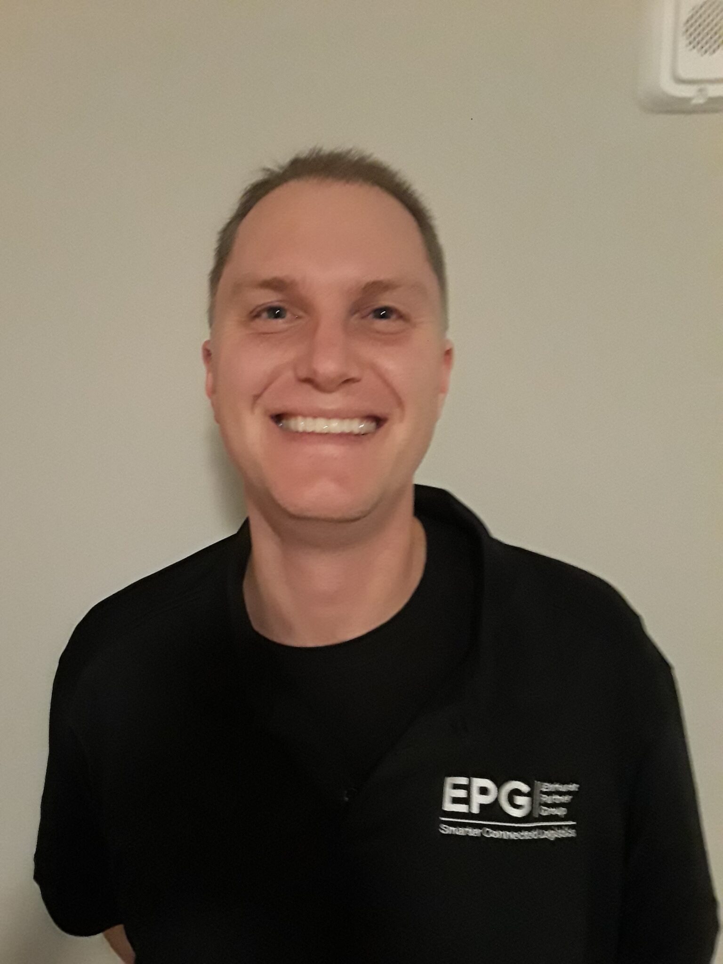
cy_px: 482
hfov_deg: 49.7
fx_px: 780
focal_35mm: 28
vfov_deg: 63.4
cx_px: 362
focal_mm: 2.9
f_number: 1.9
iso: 500
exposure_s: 1/15
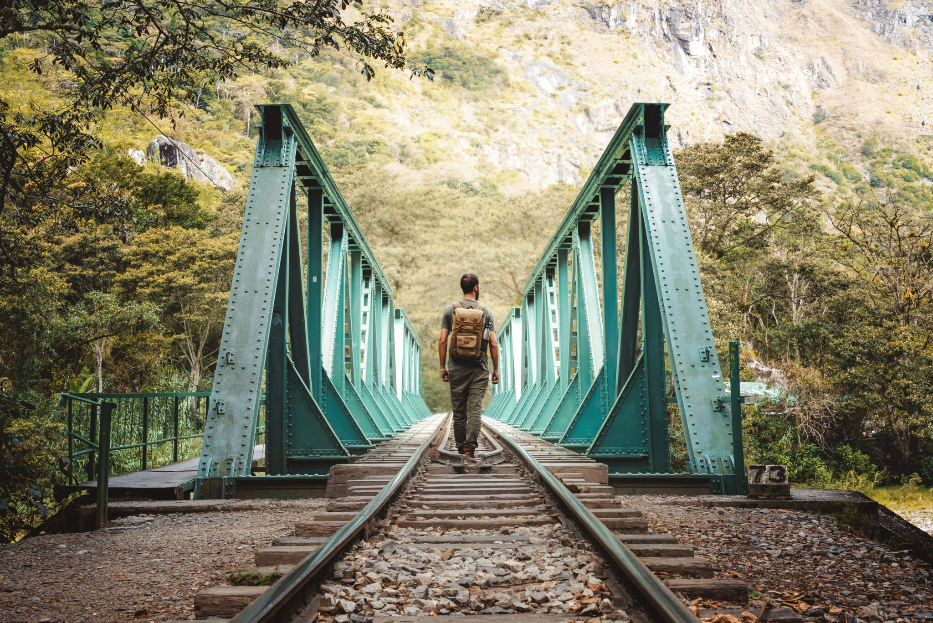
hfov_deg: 39.6
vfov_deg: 27.0
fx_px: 1296
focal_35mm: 50
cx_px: 466
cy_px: 312
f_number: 10
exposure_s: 1/100
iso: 250
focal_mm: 50
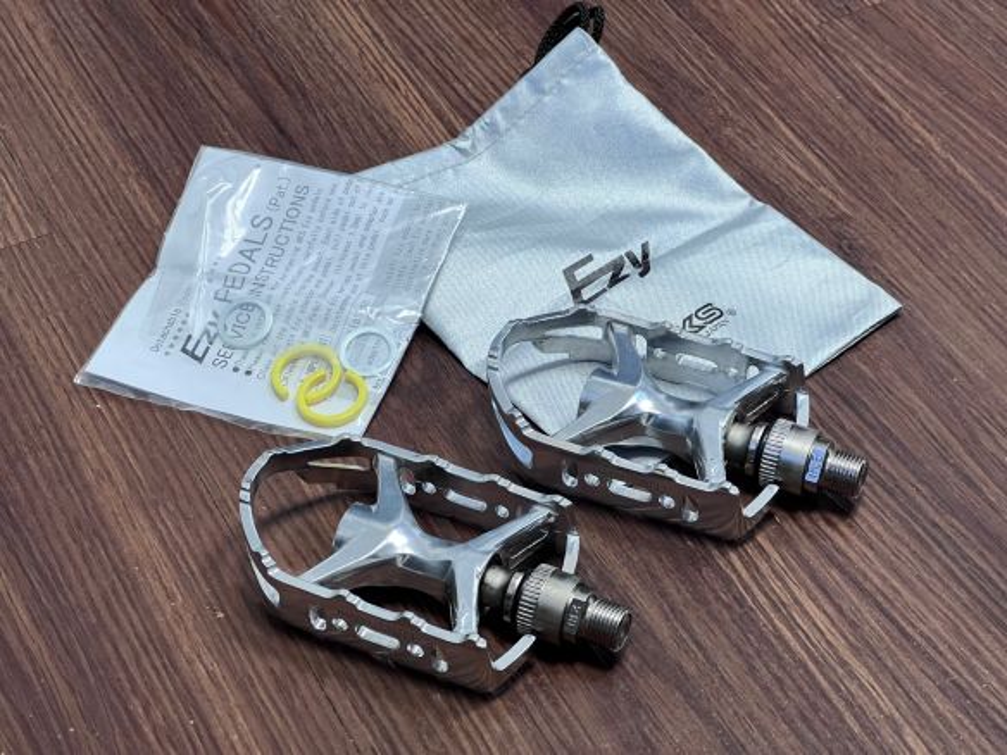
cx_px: 504
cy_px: 378
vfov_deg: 19.1
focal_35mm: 77
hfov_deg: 25.3
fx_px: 2240
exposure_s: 1/50
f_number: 2.8
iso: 320
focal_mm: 9
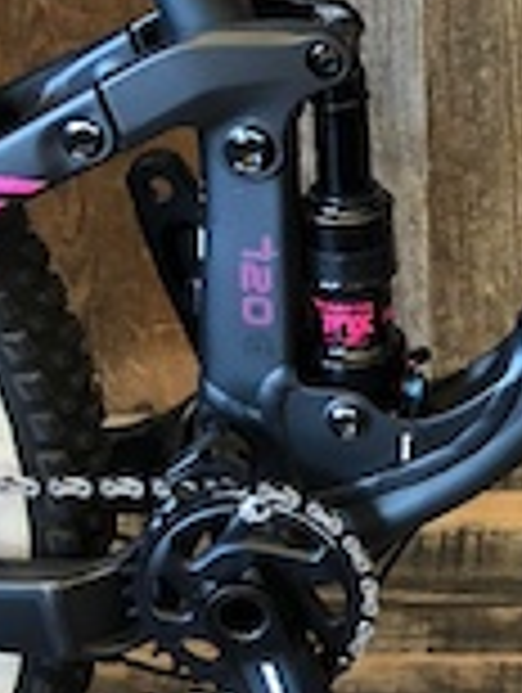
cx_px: 576
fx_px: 2907
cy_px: 266
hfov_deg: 10.1
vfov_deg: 13.6
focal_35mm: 145
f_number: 1.8
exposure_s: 1/15
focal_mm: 4
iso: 50
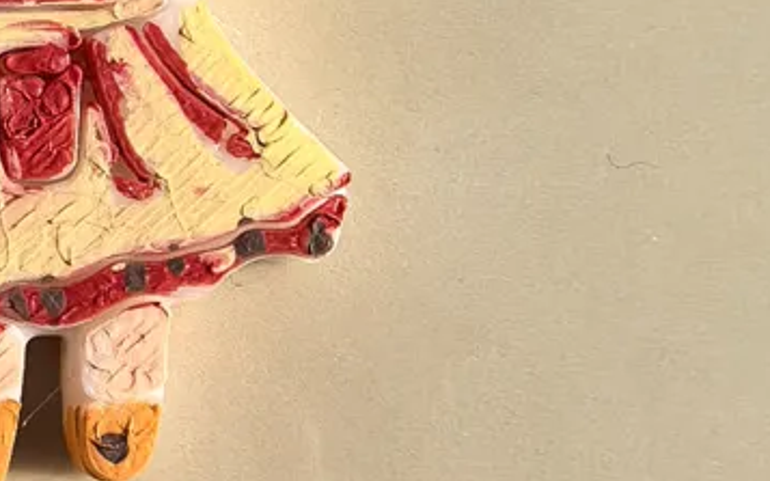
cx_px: -2
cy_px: -351
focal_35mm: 107
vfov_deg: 11.4
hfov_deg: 18.9
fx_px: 2245
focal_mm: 1.95
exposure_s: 1/343
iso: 50
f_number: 2.2
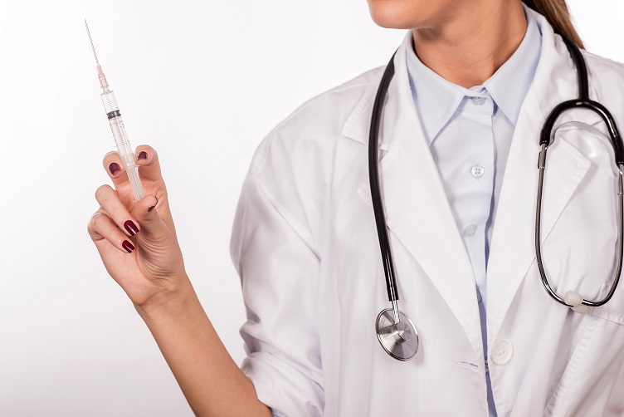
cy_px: 208
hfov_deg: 23.9
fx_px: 1474
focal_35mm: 85
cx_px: 312
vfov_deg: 16.1
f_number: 7.1
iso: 100
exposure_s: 1/125
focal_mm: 85
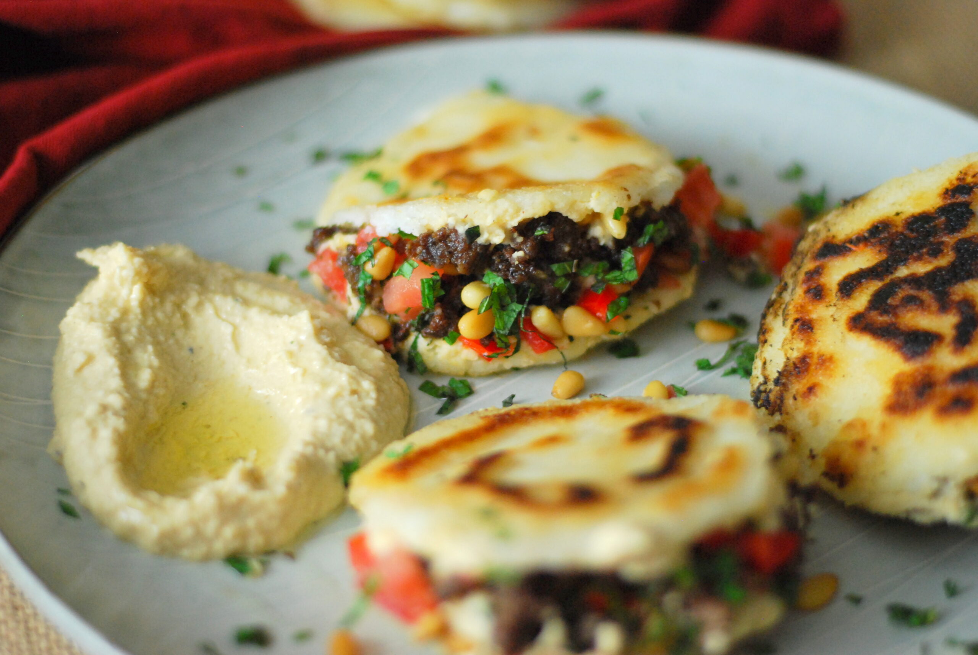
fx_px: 2040
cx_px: 489
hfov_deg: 27.0
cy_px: 328
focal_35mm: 75
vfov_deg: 18.2
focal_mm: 50
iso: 800
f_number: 1.8
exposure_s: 1/100
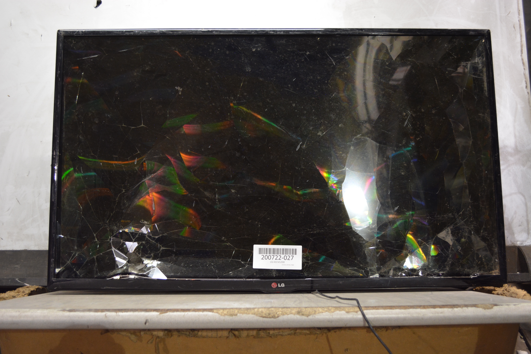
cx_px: 266
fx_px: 531
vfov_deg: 36.9
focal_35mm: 36
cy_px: 177
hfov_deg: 53.1
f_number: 4
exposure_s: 1/30
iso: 1000
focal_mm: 24
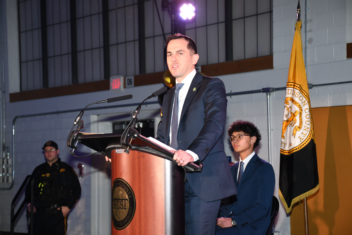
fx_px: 968
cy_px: 118
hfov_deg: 20.6
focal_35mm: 99
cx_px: 176
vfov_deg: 13.8
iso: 800
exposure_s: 1/60
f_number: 7.1
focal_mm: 66
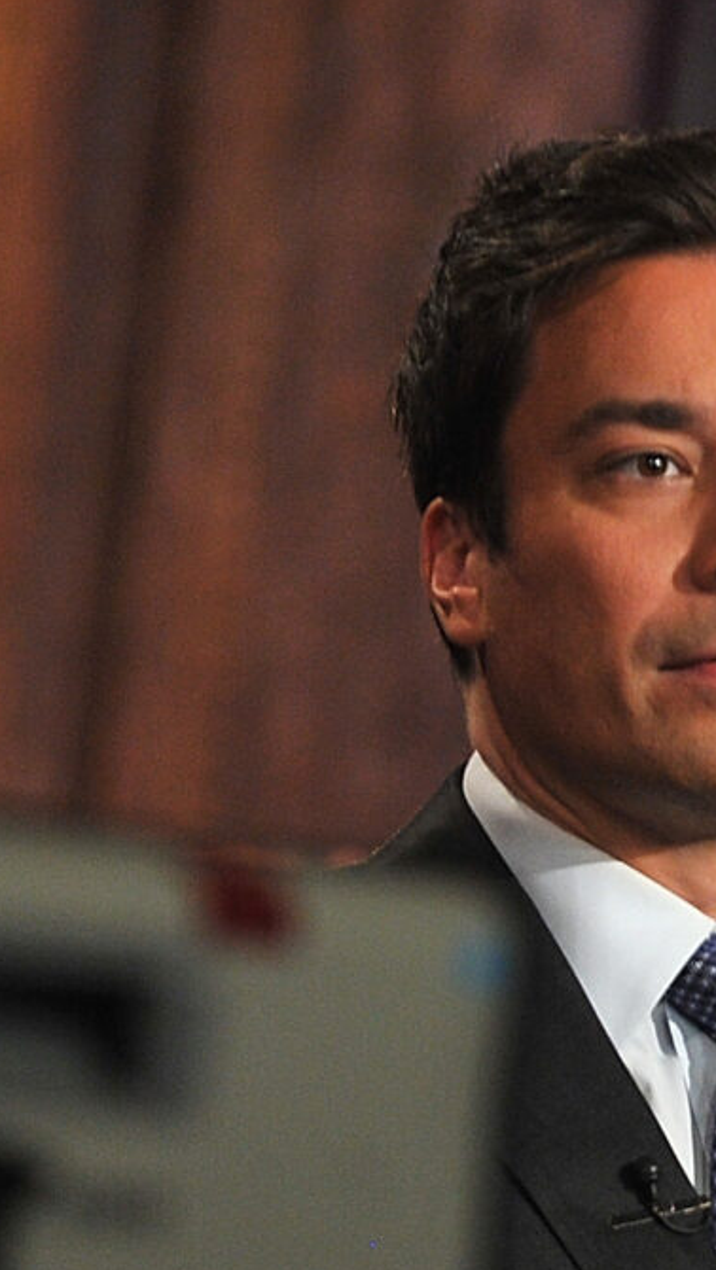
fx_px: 21543
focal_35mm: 639
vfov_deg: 3.4
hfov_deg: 1.9
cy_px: 1041
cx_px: 66
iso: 2000
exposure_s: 1/160
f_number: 3.5
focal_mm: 200
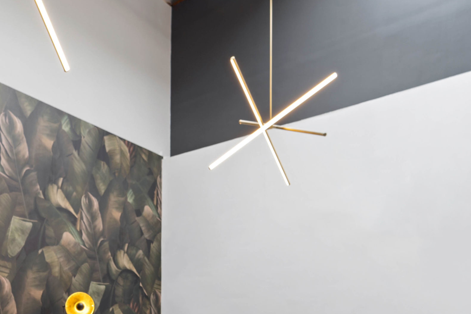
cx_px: 174
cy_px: 335
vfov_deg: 34.3
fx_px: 445
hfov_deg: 55.1
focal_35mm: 34
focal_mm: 14
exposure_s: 1/2.5
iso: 64
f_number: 6.3
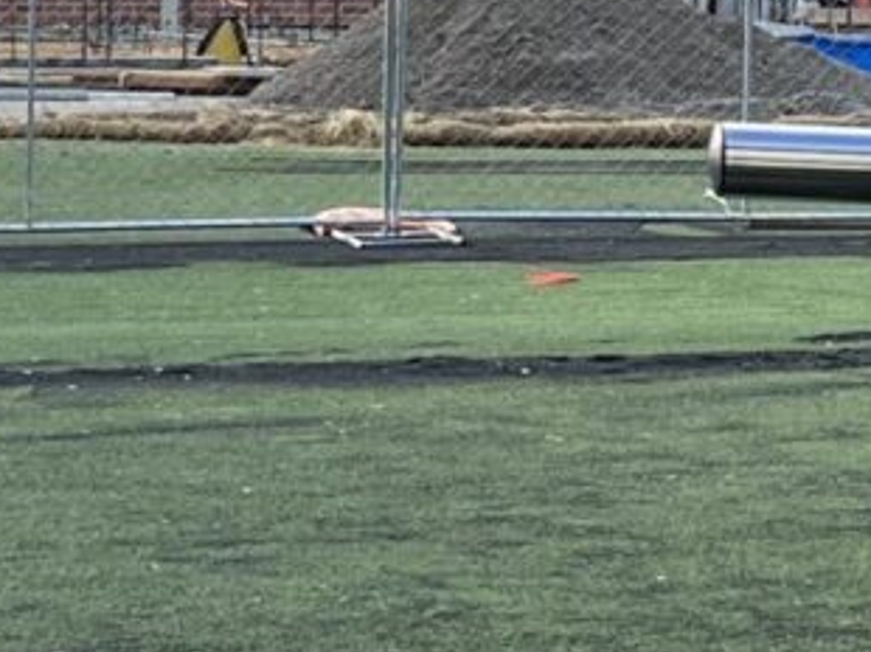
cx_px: 410
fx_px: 4324
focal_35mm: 172
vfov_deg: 8.5
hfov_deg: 11.5
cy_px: -222
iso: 50
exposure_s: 1/2632
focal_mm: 5.7
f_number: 1.5
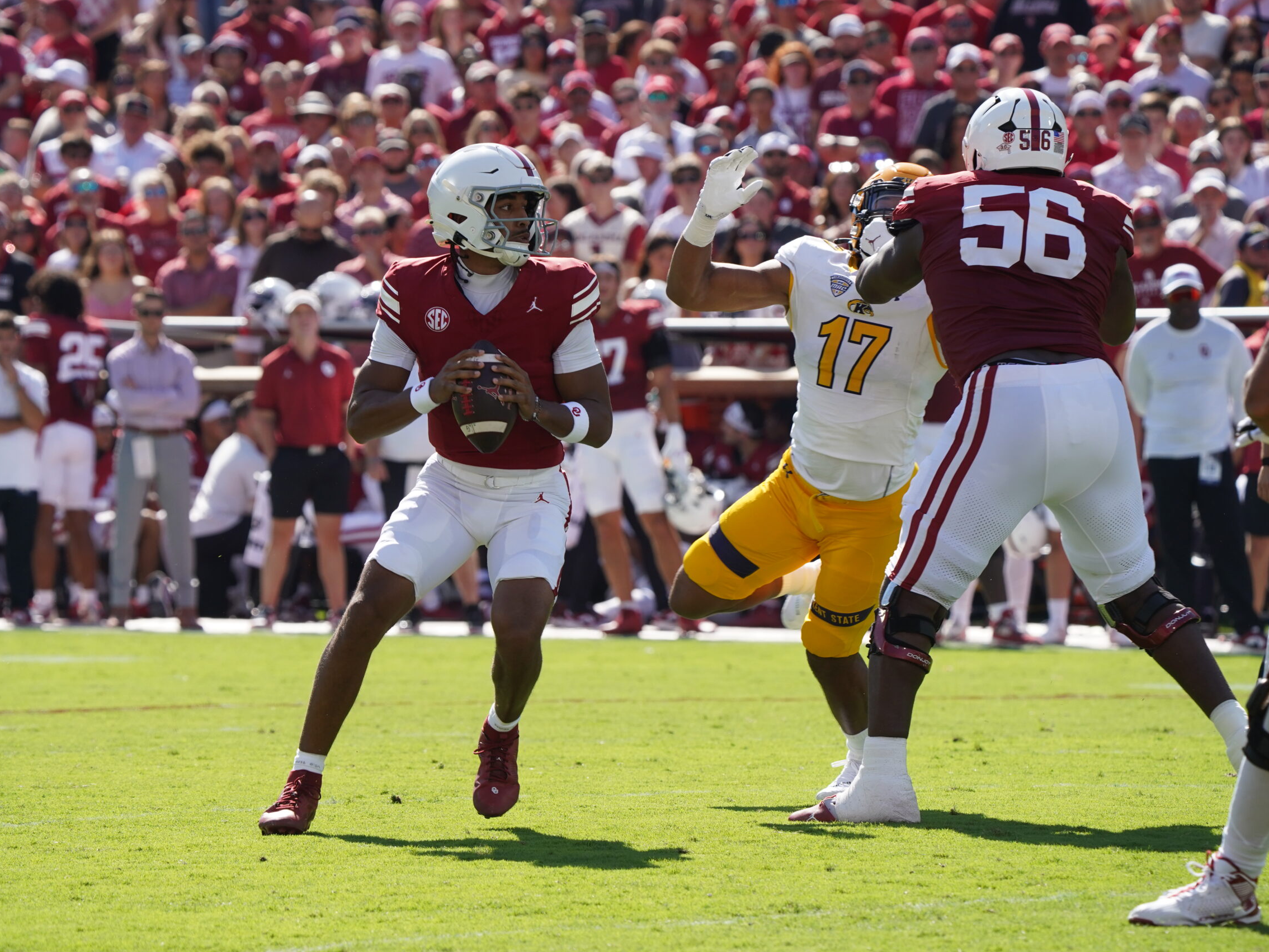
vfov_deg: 3.9
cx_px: 562
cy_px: 476
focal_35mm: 383
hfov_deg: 5.2
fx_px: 14041
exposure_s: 1/1000
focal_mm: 353
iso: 800
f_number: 8
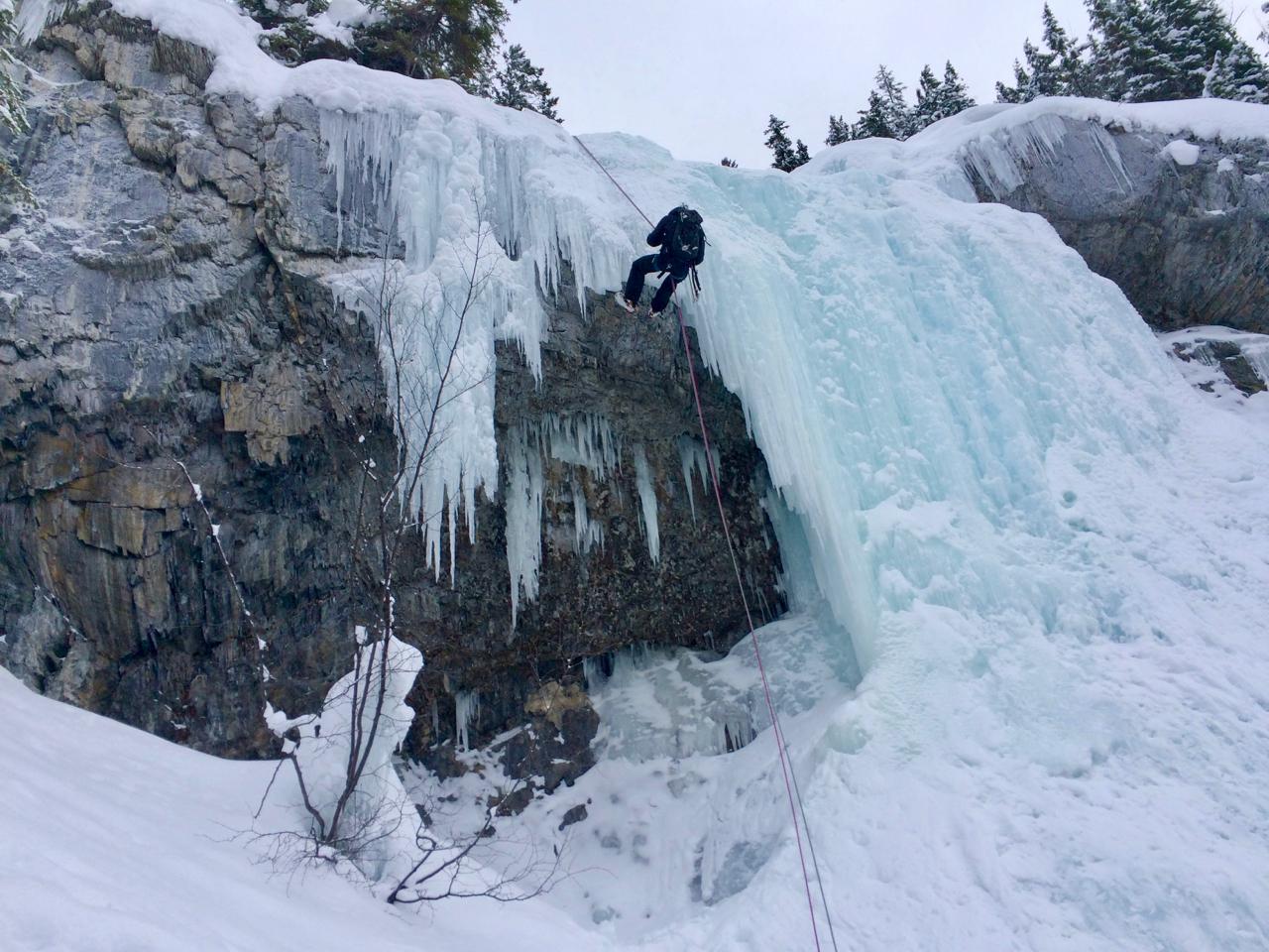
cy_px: 476
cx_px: 634
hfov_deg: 61.7
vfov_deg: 48.2
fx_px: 1063
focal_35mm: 29
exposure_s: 1/933
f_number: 2.2
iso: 32
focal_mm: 4.15
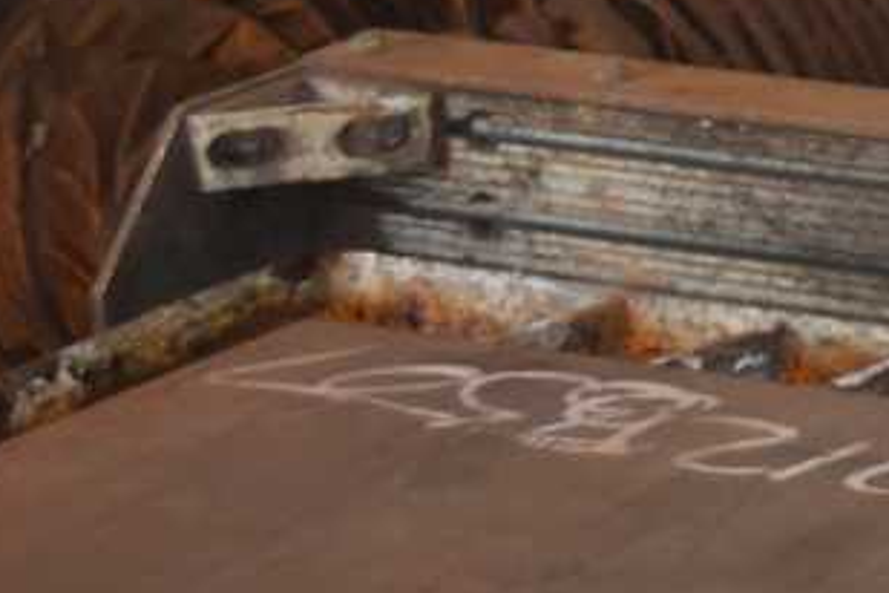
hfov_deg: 7.4
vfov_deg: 5.4
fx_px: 6131
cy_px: -661
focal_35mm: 248
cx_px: 2558
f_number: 4.5
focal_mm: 25
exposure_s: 1/80
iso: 800
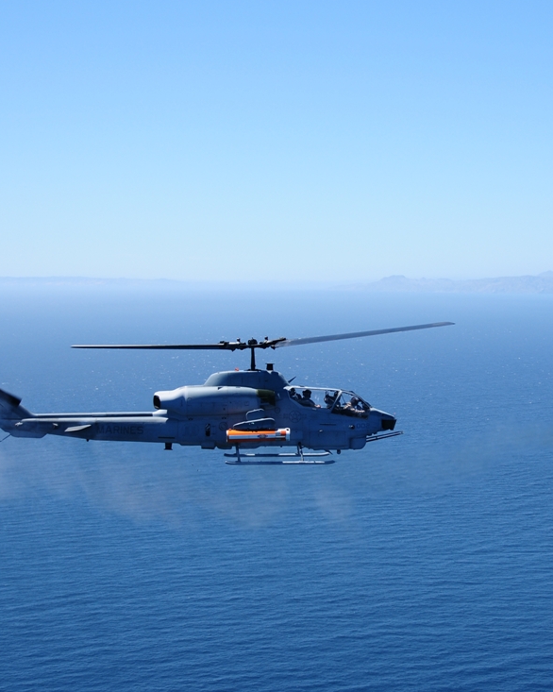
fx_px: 1453
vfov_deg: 26.8
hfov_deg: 21.5
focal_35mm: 71
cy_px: 350
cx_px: 360
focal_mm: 32
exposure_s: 1/1600
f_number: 4.2
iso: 200
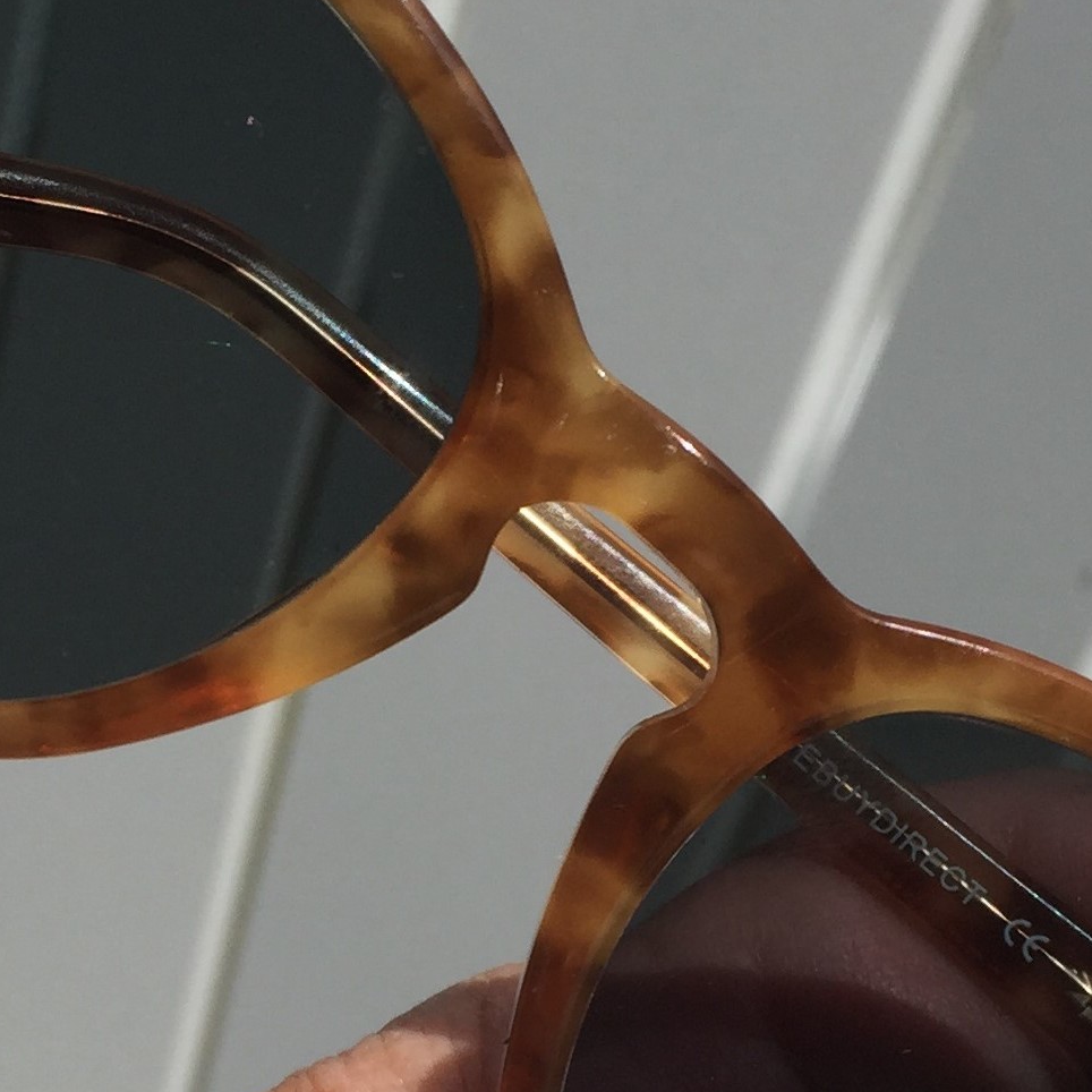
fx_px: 2141
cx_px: 530
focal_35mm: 60
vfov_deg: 28.6
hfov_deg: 28.6
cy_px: 567
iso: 32
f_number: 2.2
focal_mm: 4.15
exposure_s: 1/3049
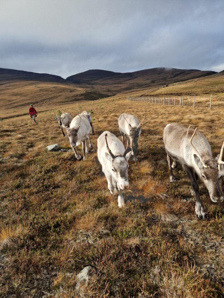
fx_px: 198
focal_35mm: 23
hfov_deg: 58.9
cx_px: 112
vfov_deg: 73.9
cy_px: 149
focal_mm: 5.4
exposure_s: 1/1040
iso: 50
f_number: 1.8
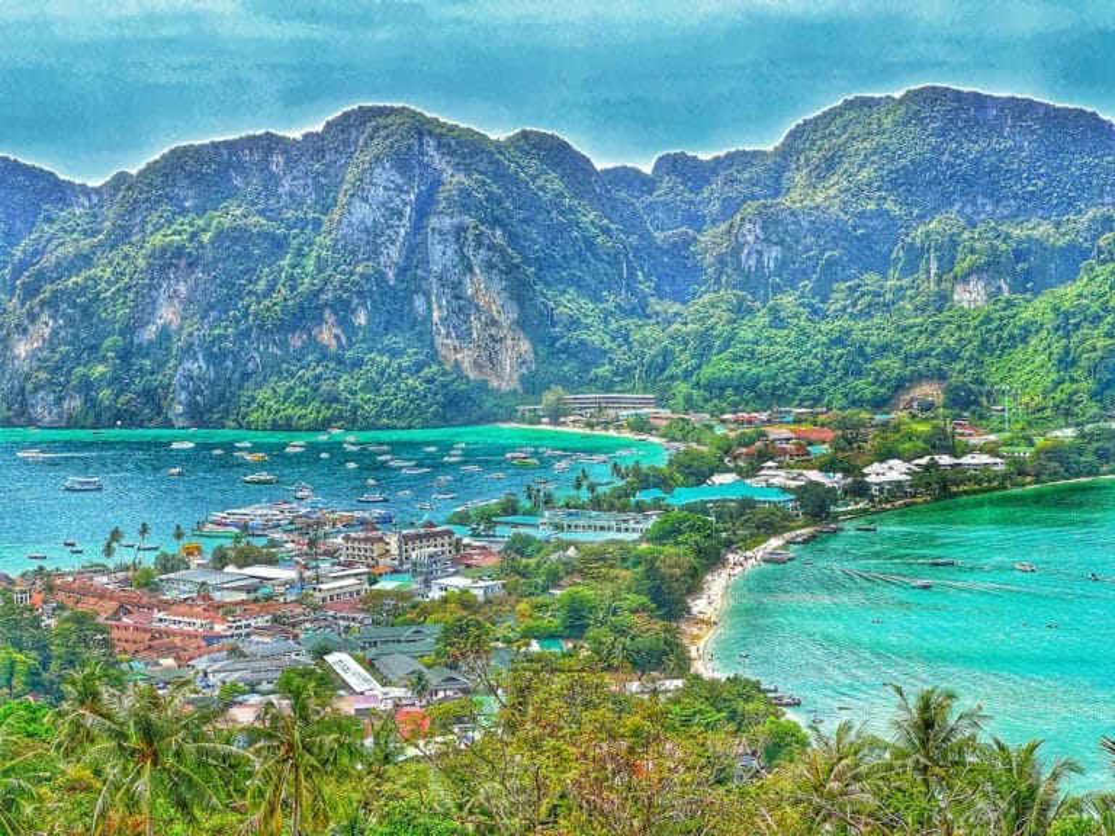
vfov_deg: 19.1
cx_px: 558
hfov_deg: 25.3
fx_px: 2480
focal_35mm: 77
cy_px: 418
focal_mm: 9
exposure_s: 1/919
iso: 32
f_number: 2.8
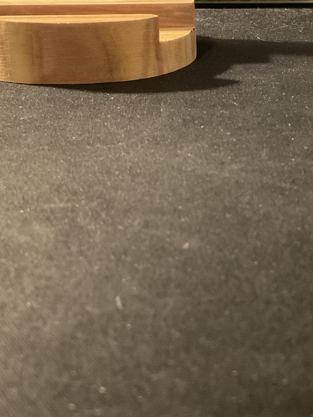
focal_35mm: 62
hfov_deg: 23.6
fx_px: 747
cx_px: 190
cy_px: 159
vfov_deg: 31.1
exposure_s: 1/30
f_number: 1.8
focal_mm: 3
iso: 500
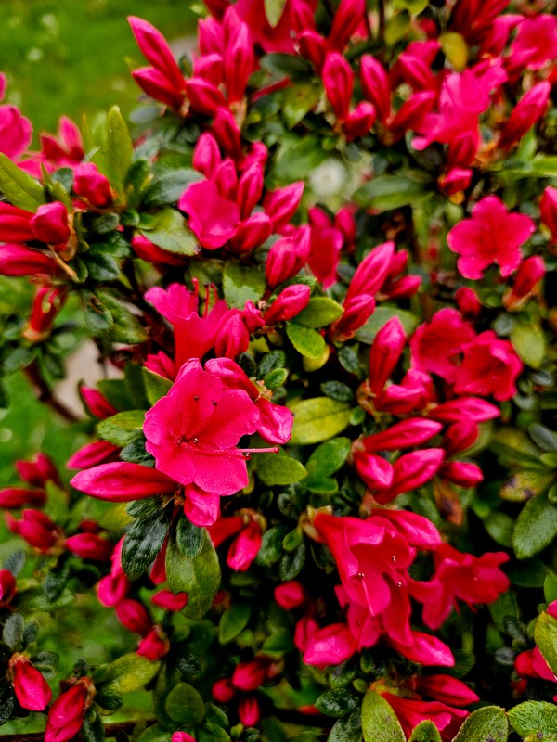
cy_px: 371
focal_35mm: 23
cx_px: 278
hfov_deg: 58.9
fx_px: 493
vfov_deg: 73.9
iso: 32
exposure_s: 1/182
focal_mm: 5.4
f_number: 1.8
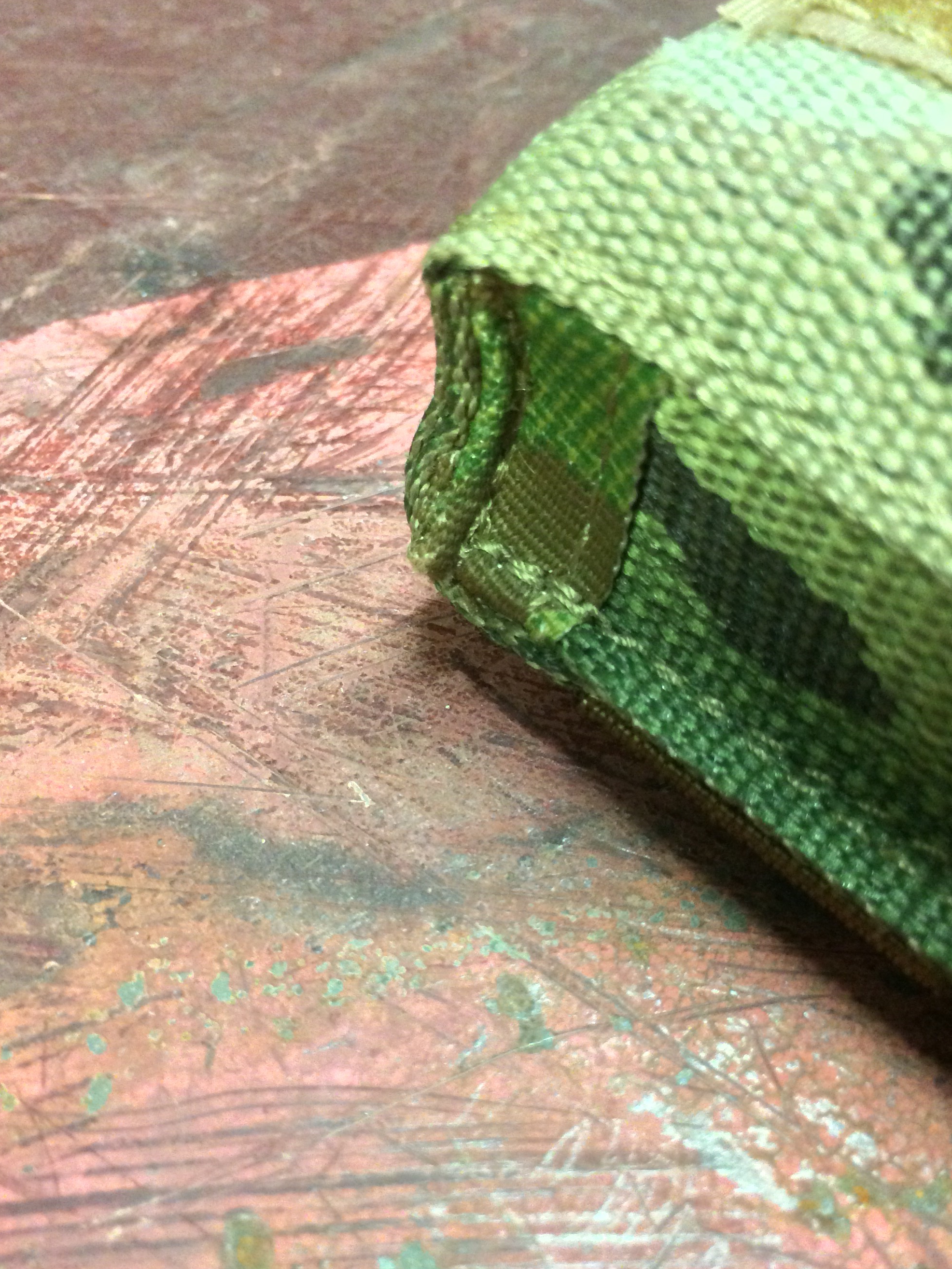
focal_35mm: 36
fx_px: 1320
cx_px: 501
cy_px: 701
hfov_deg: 39.6
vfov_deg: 51.3
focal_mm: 4.15
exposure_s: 1/17
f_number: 2.2
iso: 320
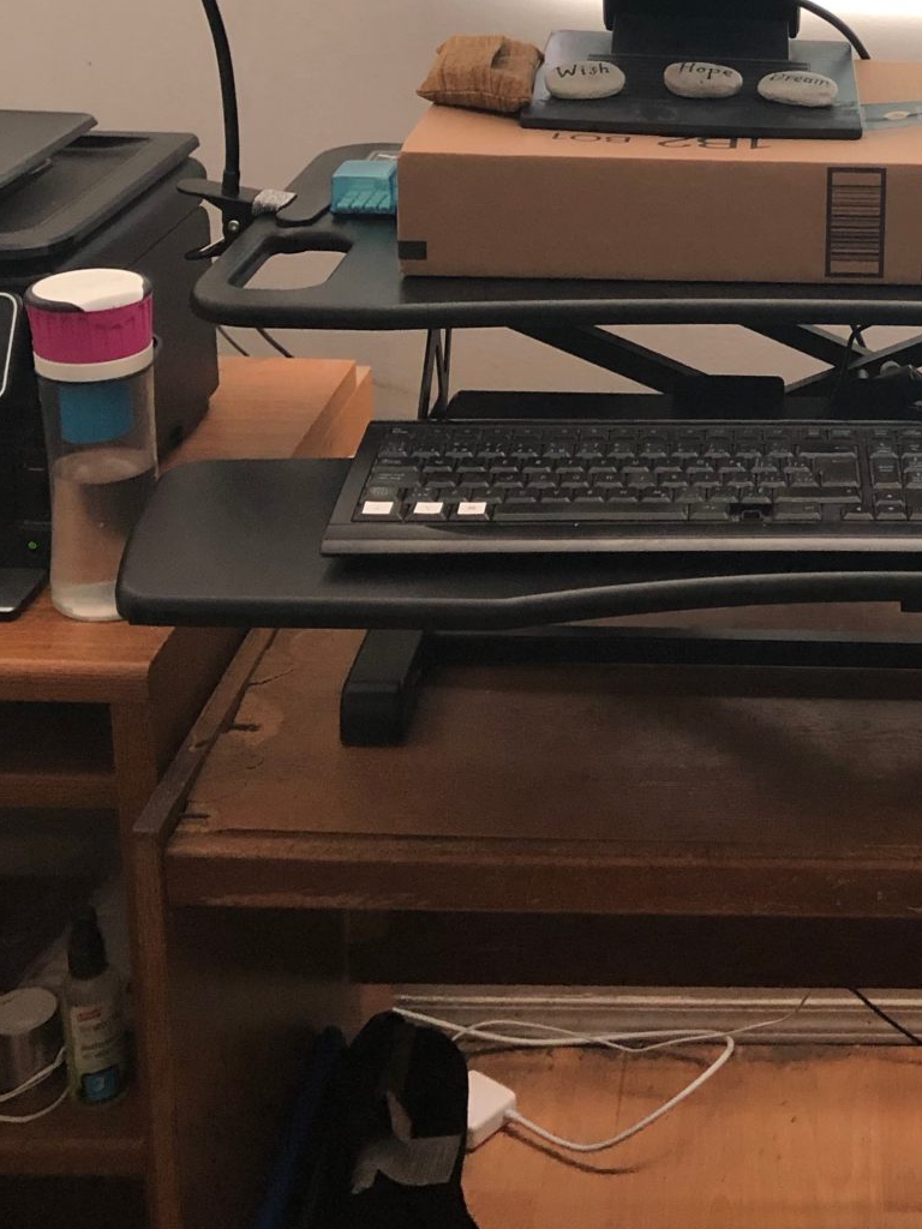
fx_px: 1989
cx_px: 888
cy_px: 233
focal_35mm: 56
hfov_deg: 25.0
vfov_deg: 33.3
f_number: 1.8
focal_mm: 3.99
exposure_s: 1/15
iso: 50
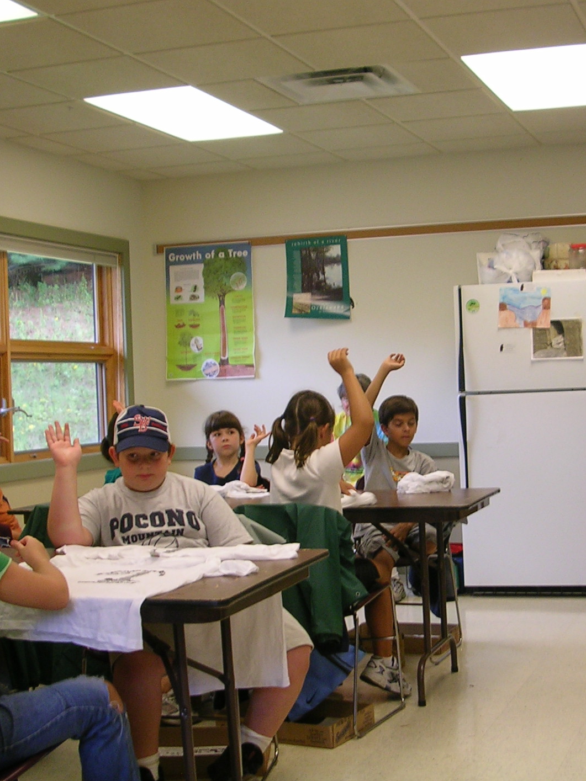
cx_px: 402
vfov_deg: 34.9
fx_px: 1242
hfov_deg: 26.4
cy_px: 406
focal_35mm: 55
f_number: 2.8
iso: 50
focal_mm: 5.8
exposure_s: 1/37.5
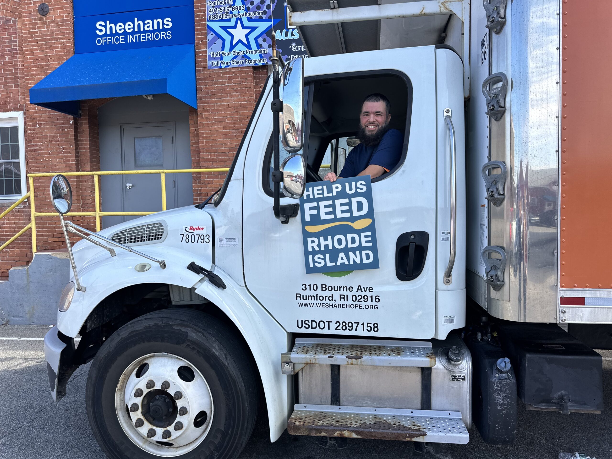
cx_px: 306
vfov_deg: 56.8
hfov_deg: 71.6
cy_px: 230
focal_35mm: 24
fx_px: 424
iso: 80
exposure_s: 1/1029
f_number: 1.78
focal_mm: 6.86
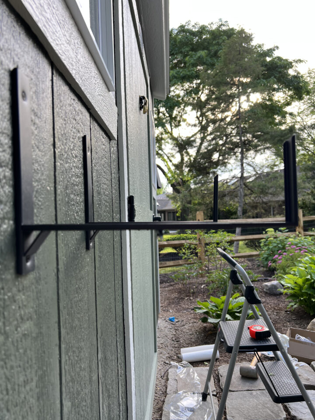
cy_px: 210
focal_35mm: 26
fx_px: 315
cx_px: 158
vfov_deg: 67.3
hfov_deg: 53.1
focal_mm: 5.7
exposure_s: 1/267
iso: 50
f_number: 1.5
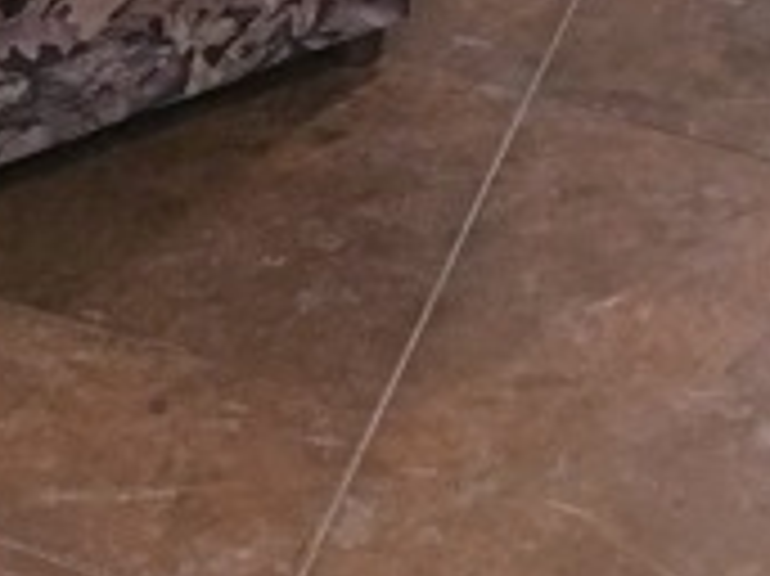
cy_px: -760
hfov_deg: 14.3
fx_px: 3023
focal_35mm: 136
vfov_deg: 9.7
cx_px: 797
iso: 125
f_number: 2.2
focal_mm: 4.15
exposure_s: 1/4
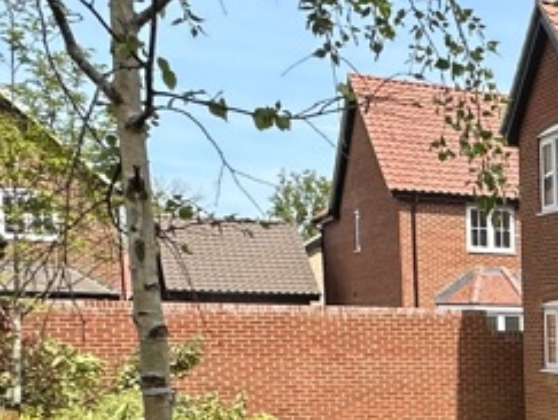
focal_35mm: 69
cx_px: 898
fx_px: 1114
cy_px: 470
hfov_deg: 21.9
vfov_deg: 20.3
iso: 50
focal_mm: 2.22
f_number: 2.2
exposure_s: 1/1350
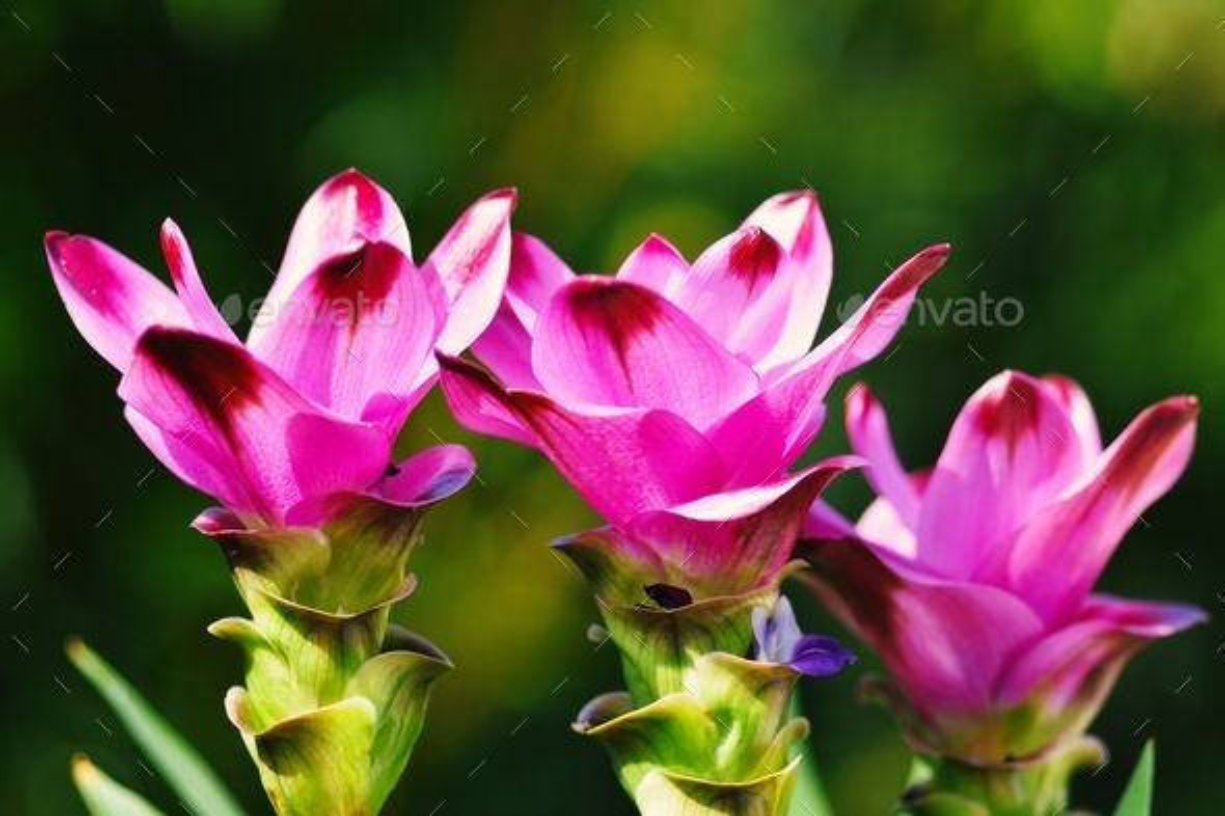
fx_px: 5358
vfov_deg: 8.7
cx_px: 612
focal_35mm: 158
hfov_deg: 13.0
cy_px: 408
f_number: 3.2
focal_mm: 105
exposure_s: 1/1000
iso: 100
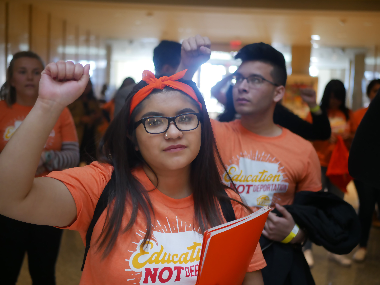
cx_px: 190
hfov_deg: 38.2
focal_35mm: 50
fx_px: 549
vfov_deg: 29.1
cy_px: 142
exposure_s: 1/250
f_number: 1.7
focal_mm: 25
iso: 800
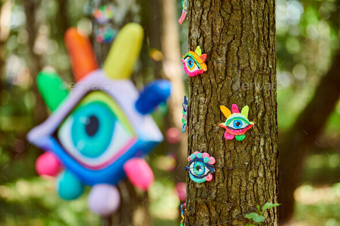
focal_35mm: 130
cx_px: 170
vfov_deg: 10.5
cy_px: 113
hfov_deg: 15.8
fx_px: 1227
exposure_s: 1/125
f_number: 2.8
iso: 320
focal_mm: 130
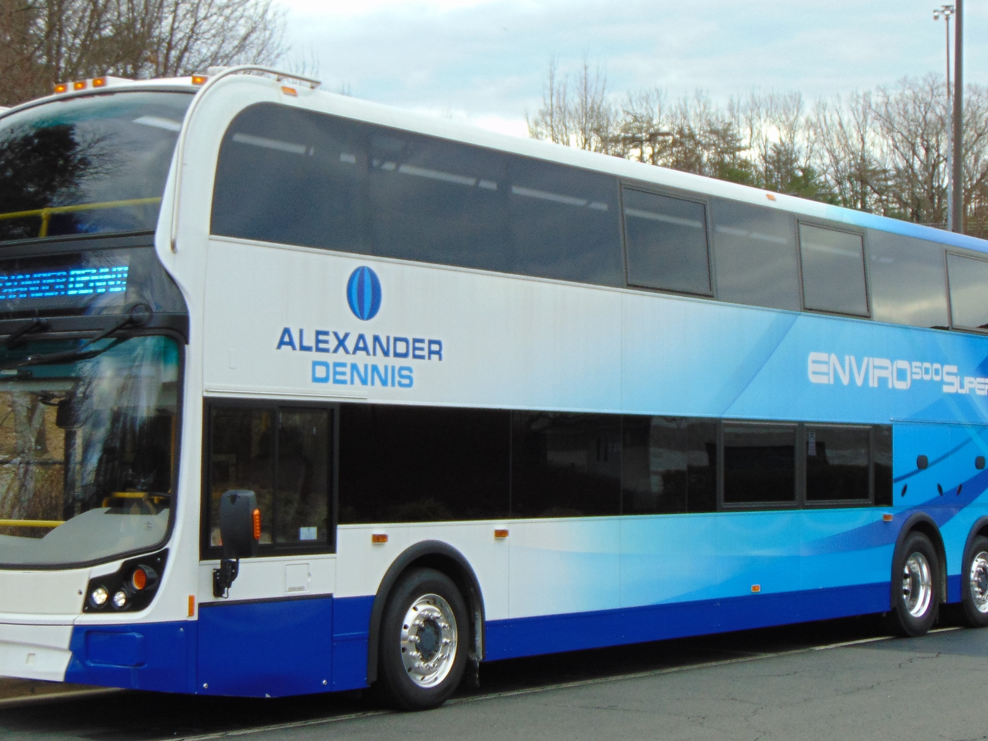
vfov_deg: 27.0
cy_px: 362
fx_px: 1541
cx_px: 461
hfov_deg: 35.5
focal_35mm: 54
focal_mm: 9
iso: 80
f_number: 3.5
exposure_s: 1/250
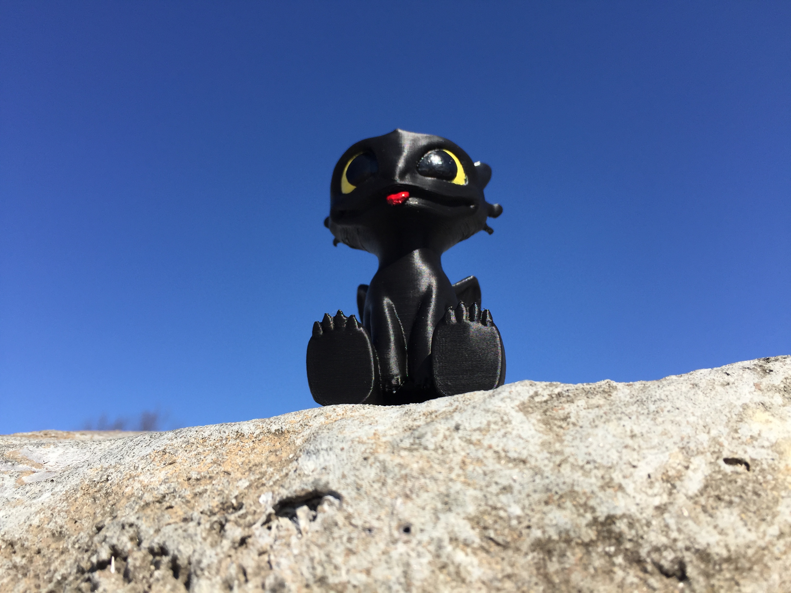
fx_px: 663
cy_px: 296
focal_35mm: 29
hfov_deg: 61.7
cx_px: 396
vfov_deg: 48.2
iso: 32
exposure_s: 1/2083
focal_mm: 4.15
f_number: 2.2
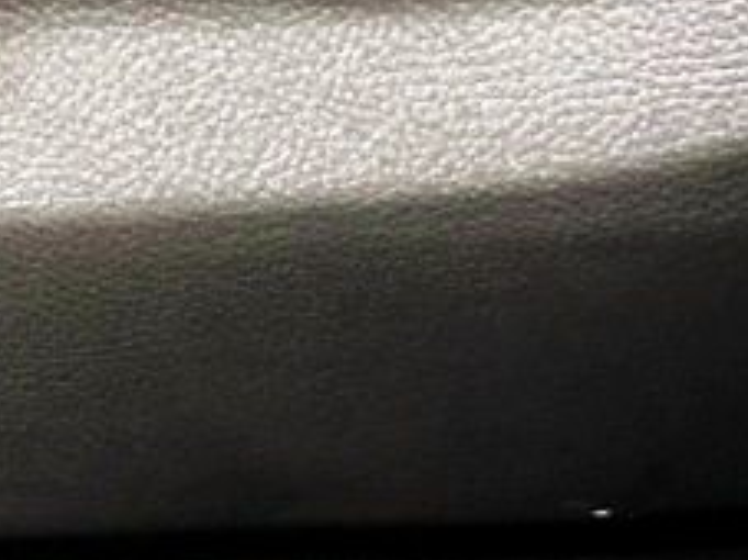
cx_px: -395
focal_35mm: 217
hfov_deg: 8.9
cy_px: -237
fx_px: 4687
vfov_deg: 6.8
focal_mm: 6.86
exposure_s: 1/24
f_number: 1.78
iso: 640
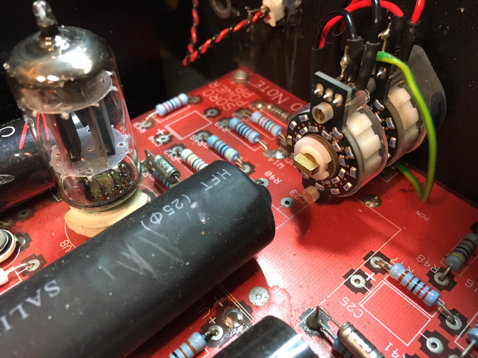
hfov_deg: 61.7
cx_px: 239
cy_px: 179
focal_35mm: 29
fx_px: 400
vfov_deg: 48.2
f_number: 2.2
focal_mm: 4.15
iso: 200
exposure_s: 1/25
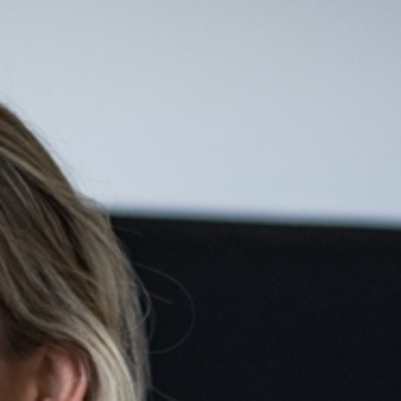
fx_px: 2975
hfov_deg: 7.6
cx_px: -220
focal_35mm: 227
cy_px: 986
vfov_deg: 7.2
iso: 1000
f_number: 2.2
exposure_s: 1/500
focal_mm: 50
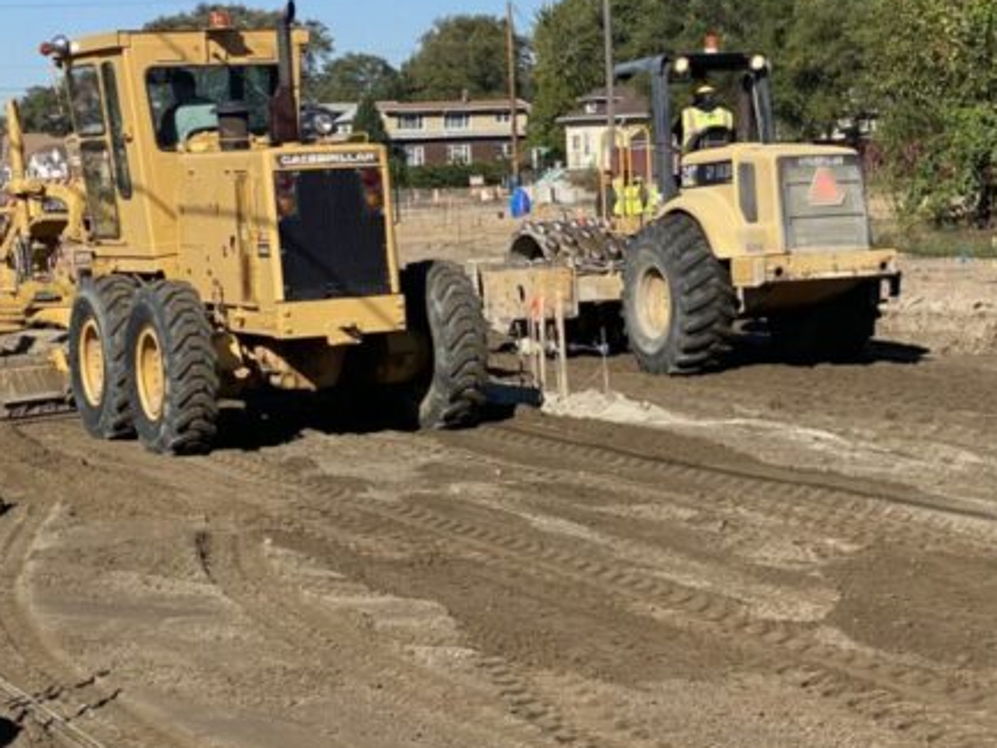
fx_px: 2074
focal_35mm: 72
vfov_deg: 20.4
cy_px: 449
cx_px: 532
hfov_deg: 27.0
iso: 20
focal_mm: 6
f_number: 2
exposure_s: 1/1597
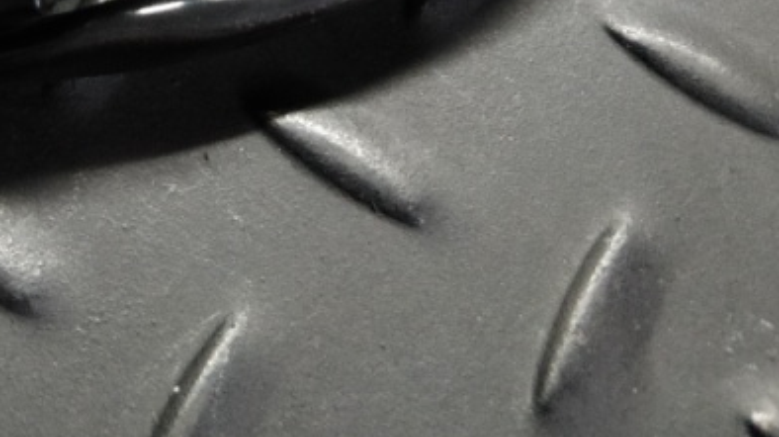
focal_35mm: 68
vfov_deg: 14.7
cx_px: 57
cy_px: -429
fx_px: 1404
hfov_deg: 29.5
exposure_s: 1/33
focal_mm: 4.1
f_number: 1.7
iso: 1600
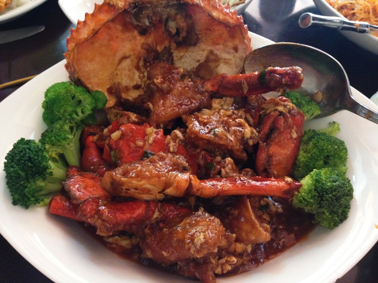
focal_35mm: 33
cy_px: 142
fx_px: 360
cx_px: 189
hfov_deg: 55.4
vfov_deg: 42.9
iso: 400
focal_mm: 4.12
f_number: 2.4
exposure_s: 1/15
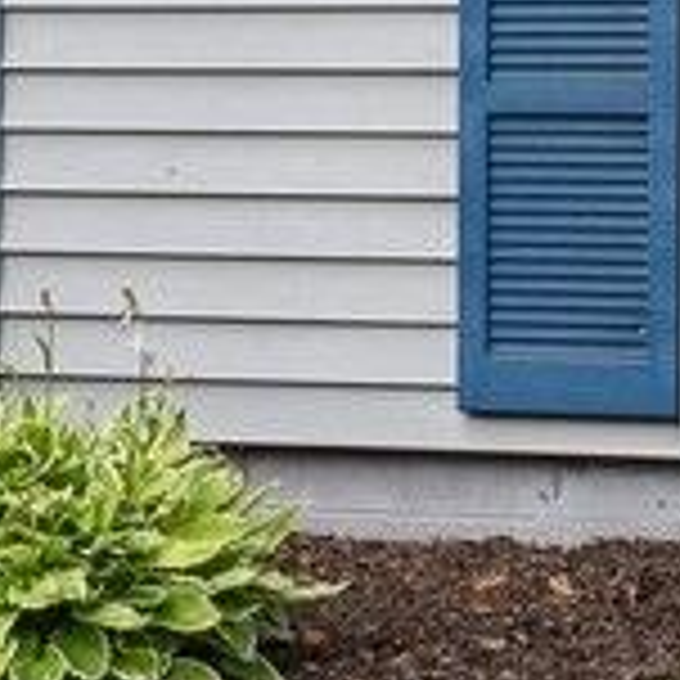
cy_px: -351
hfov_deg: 7.9
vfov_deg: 7.9
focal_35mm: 216
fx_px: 4801
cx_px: -513
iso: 200
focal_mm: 24
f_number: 11
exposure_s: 1/80
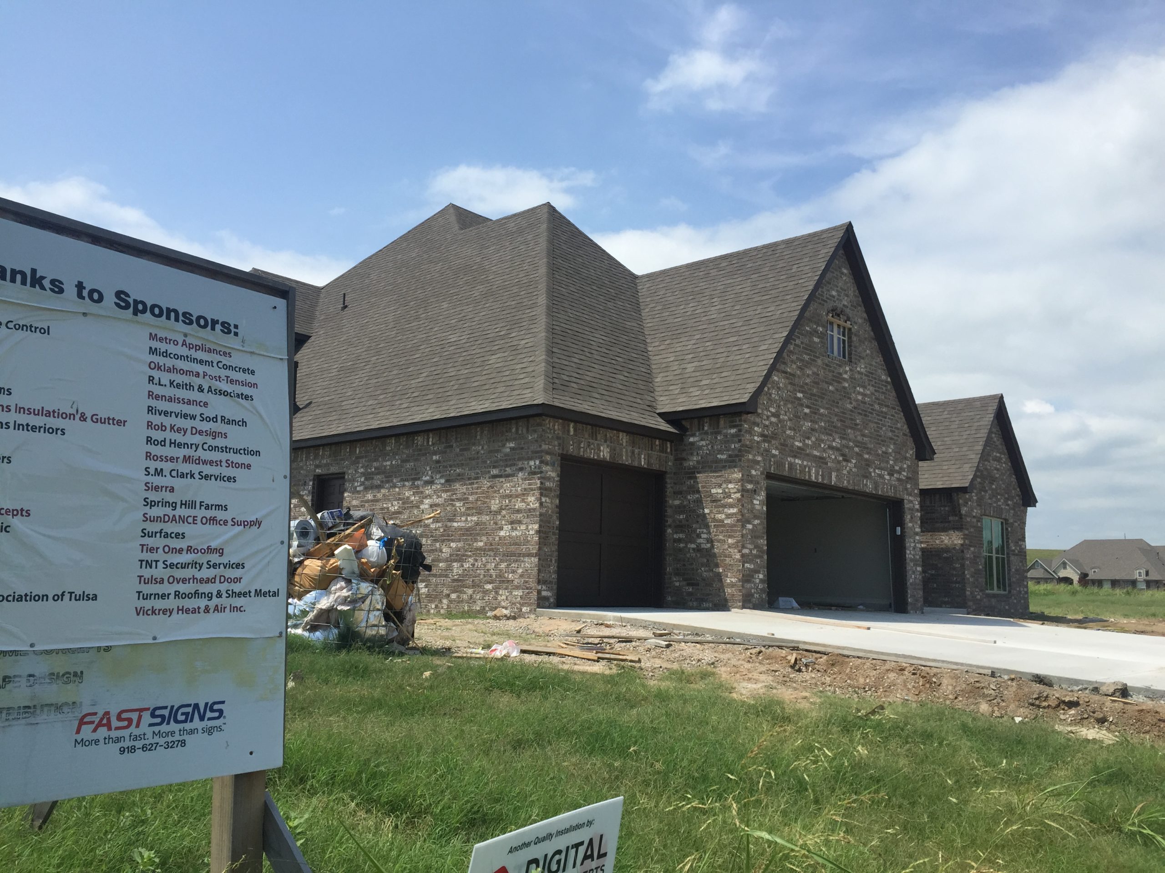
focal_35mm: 29
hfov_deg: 61.7
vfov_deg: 48.2
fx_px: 976
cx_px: 582
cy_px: 436
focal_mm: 4.15
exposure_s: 1/2639
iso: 32
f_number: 2.2
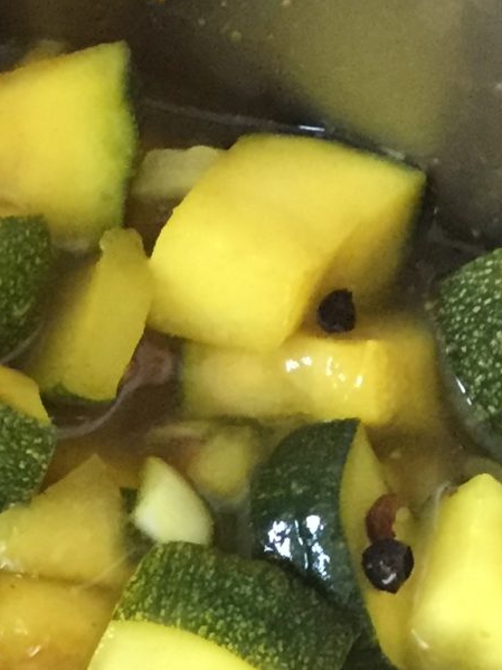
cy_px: 1198
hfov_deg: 11.4
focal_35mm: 124
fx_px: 2399
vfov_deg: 14.1
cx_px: -283
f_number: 2.2
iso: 250
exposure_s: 1/17
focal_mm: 4.15
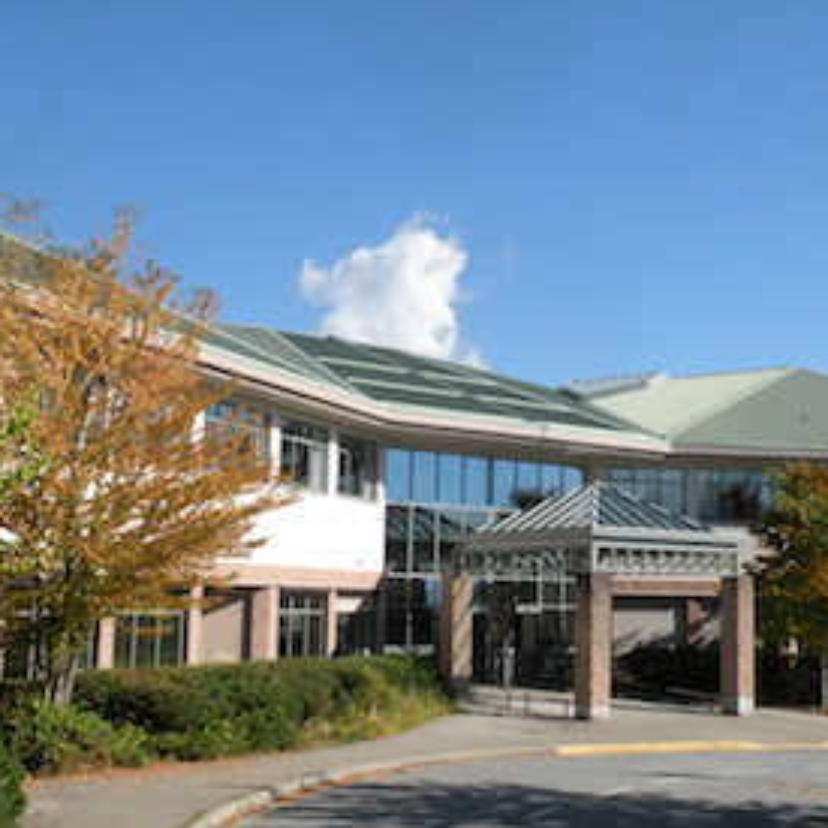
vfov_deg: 34.0
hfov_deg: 33.9
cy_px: 412
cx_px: 500
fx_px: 1353
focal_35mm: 50
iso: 64
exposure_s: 1/125
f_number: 8
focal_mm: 7.4
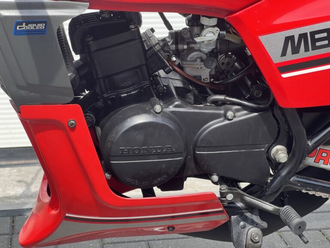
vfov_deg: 19.1
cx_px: 165
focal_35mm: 77
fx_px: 734
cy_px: 124
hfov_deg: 25.3
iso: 32
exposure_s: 1/174
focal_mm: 9
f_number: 2.8
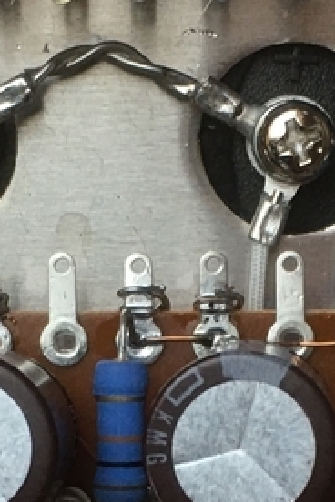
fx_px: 1828
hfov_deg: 10.5
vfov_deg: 15.4
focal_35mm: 131
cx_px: 137
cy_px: 500
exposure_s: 1/30
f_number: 2.2
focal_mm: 4.15
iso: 25
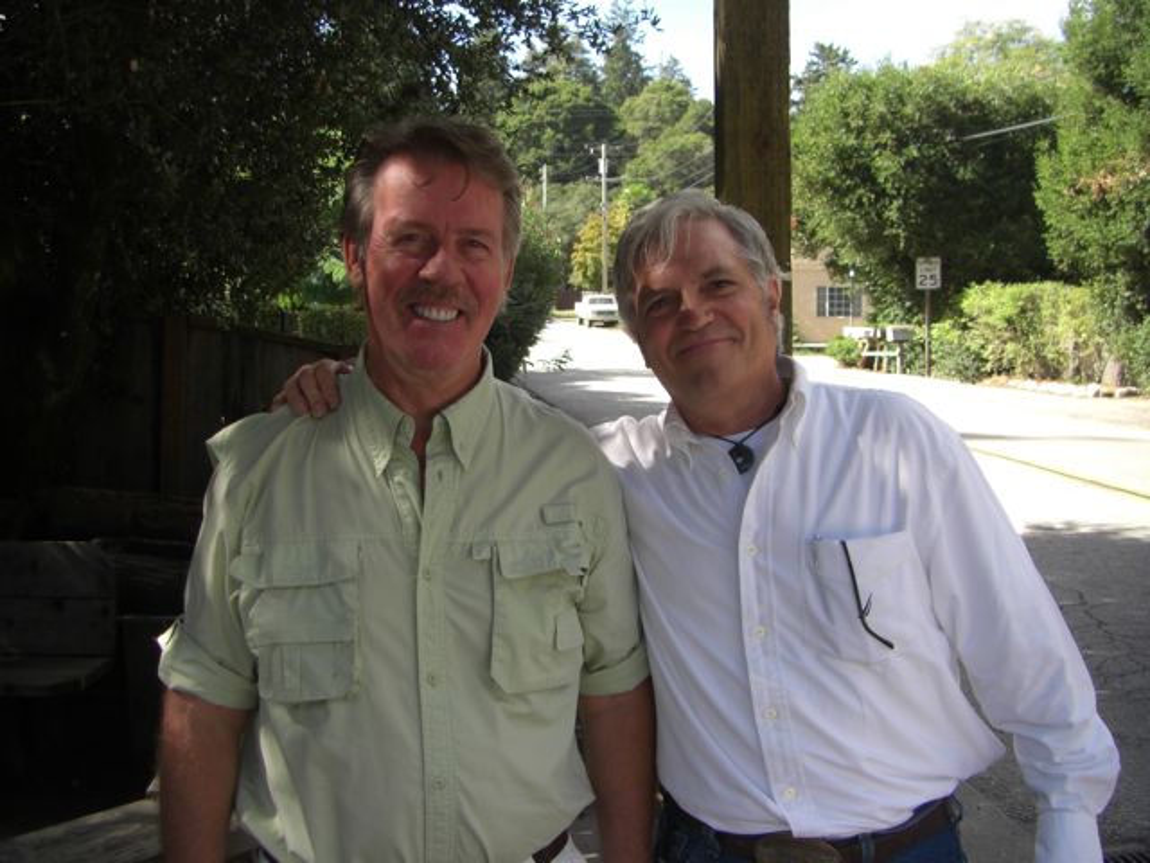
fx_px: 1262
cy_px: 432
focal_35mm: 38
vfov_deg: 37.7
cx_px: 575
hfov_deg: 49.0
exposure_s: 1/160
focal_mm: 6.3
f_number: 3.4
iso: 64
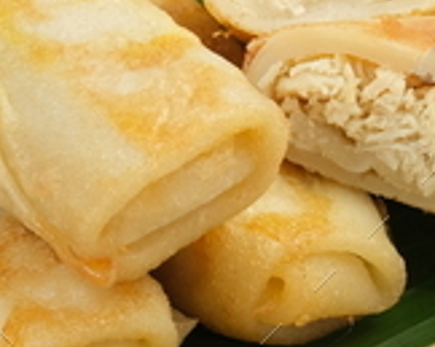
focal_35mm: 626
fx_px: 8045
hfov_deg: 3.1
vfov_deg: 2.5
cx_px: 124
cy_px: 190
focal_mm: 121.8
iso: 160
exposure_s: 1/125
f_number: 10
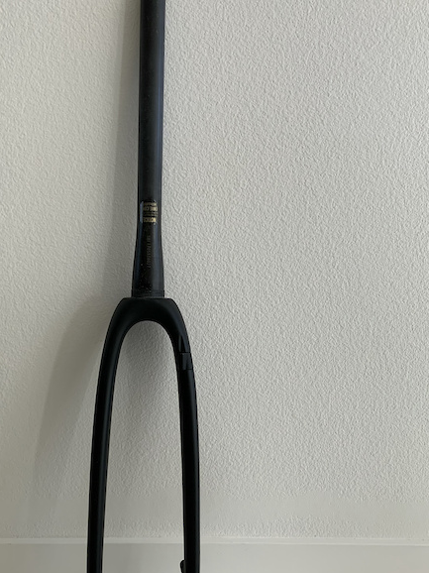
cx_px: 165
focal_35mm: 36
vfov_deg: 51.2
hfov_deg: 39.4
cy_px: 333
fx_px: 595
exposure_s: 1/121
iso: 50
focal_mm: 4.25
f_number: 1.8
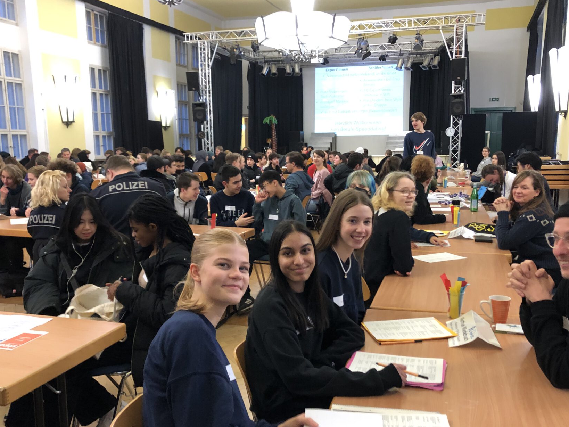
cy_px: 249
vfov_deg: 40.6
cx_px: 293
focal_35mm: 35
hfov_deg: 52.6
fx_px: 575
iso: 100
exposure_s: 1/13
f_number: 1.8
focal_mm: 3.99
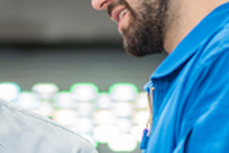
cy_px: 118
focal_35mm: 331
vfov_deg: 4.2
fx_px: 2105
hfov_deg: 6.2
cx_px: 129
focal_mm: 55
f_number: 1.8
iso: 500
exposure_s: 1/200
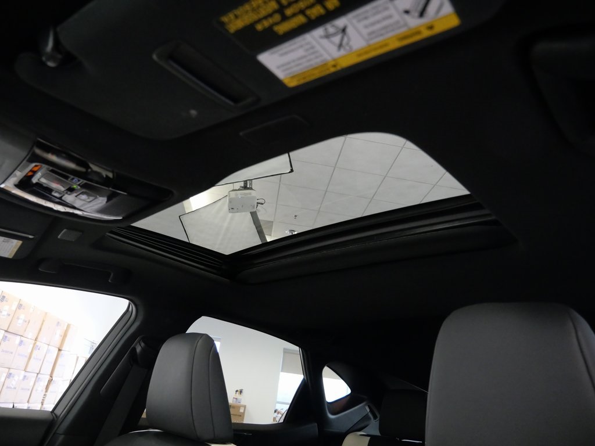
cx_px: 298
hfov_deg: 71.6
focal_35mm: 24
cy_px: 223
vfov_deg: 56.8
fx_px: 413
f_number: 3.5
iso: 3200
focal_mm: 12
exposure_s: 1/13
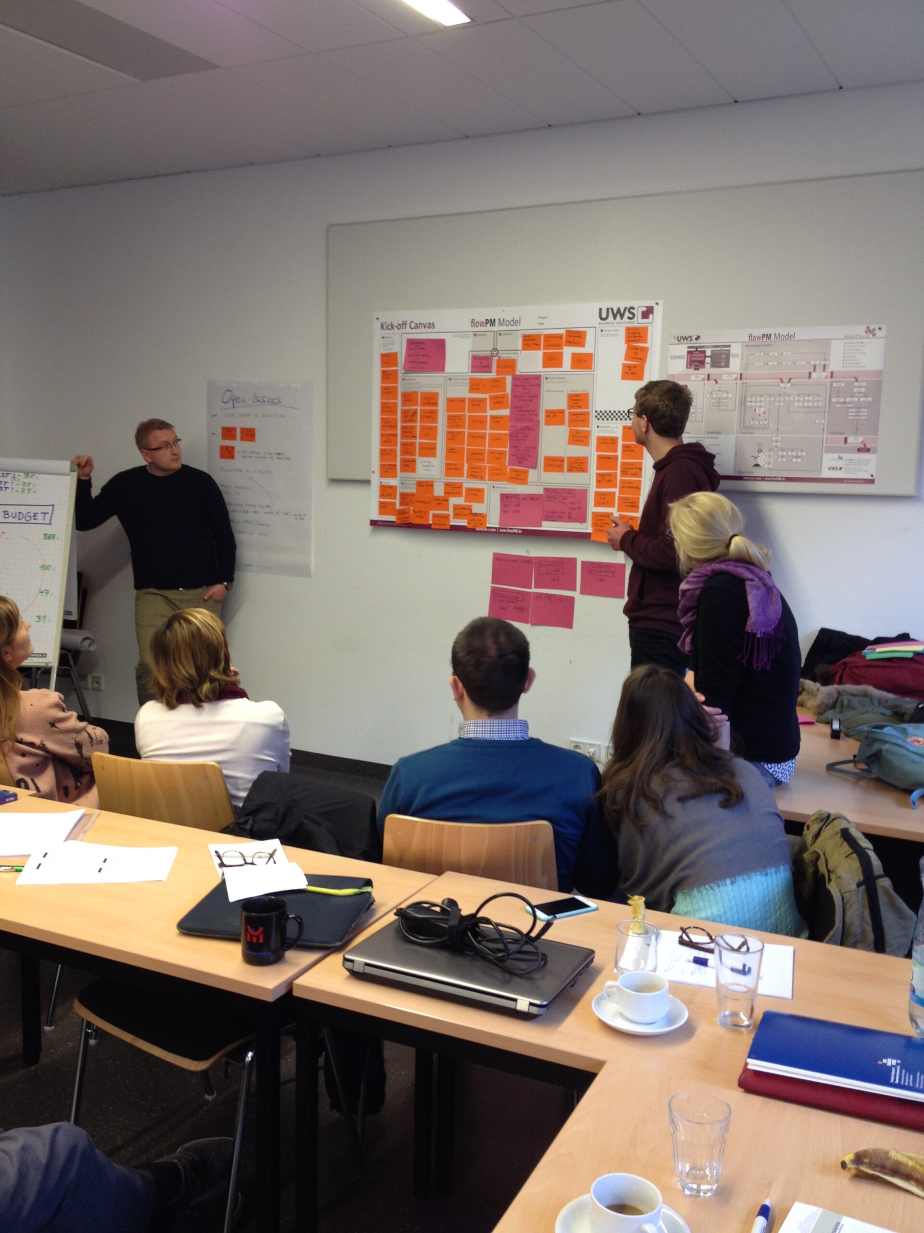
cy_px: 616
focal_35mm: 35
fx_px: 1246
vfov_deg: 52.6
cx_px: 462
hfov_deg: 40.7
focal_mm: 4.28
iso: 64
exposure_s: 1/20
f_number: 2.4
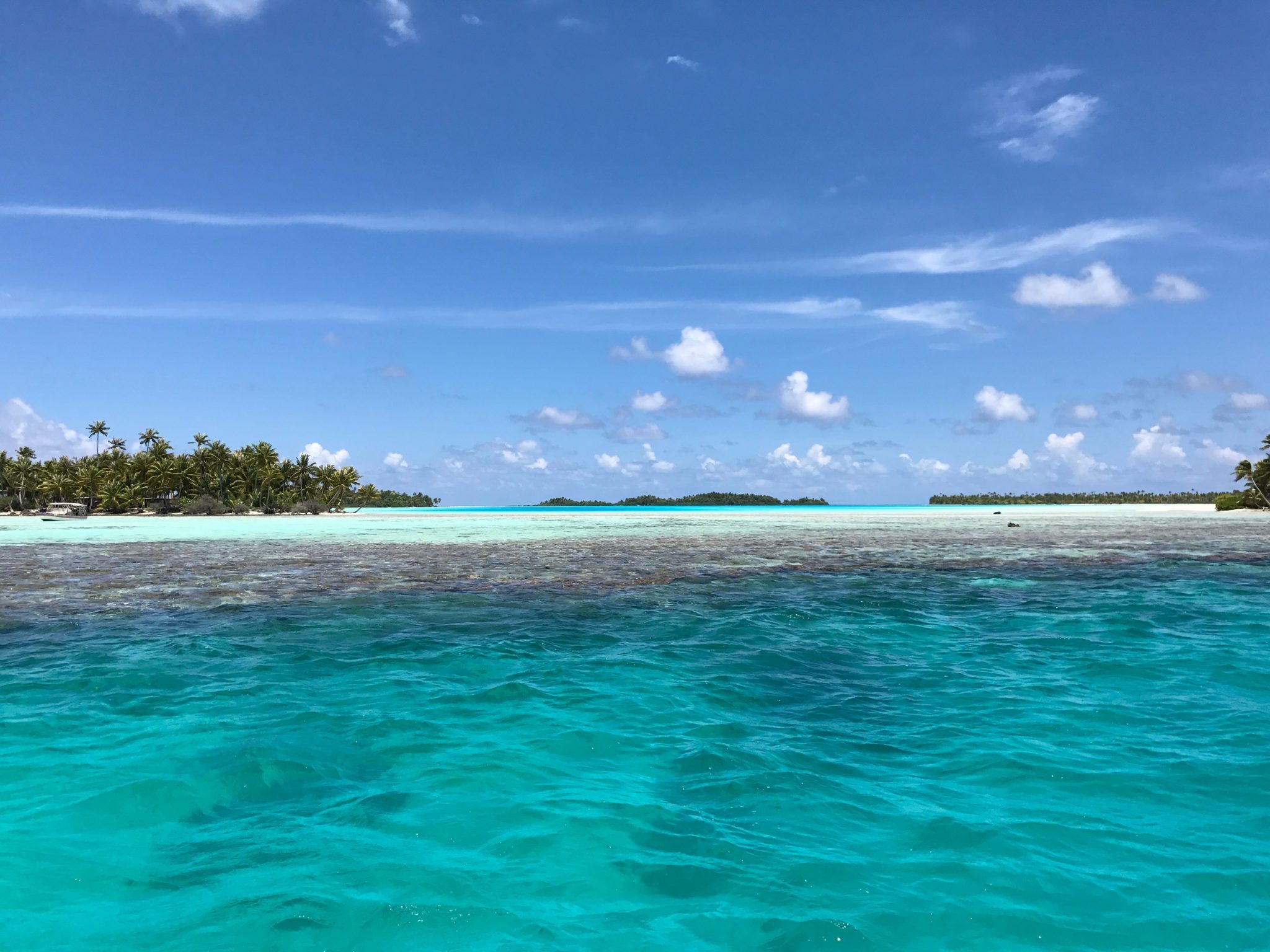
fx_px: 1027
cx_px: 635
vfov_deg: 49.7
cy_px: 476
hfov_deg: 63.4
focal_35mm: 28
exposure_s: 1/3831
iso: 20
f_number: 1.8
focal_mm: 3.99
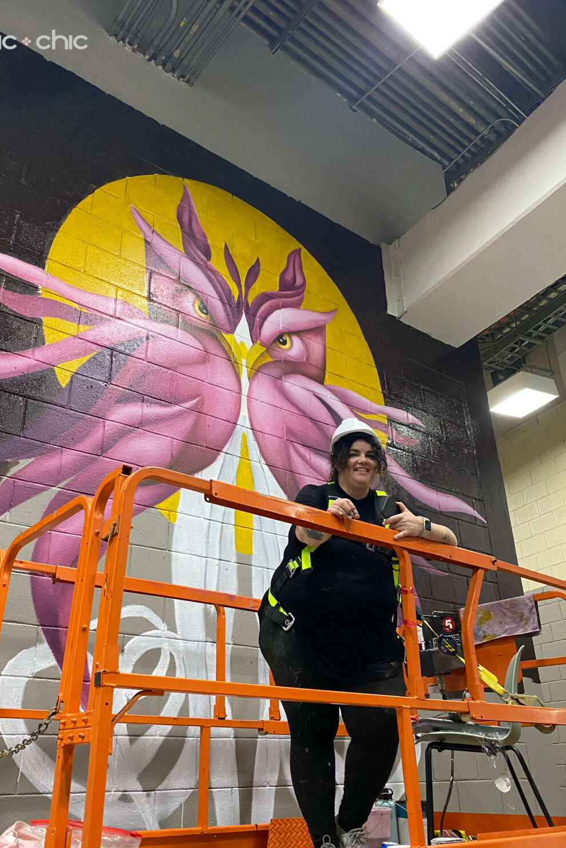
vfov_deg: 65.5
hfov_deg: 46.4
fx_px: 660
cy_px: 421
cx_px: 256
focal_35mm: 28
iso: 500
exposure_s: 1/40
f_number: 1.8
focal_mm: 4.25
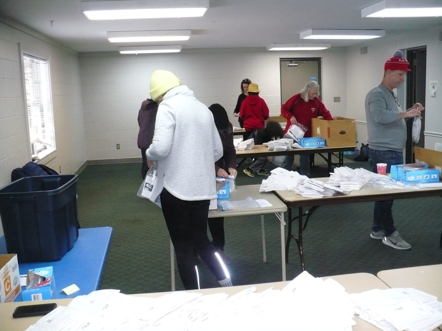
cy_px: 166
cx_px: 221
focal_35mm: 37
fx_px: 472
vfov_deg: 38.7
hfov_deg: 50.1
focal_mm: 6.1
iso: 400
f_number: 2.8
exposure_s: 1/30
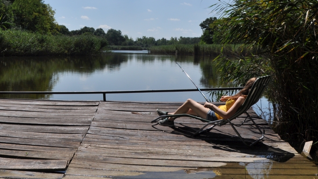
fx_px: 396
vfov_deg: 24.8
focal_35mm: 47
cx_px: 116
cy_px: 21
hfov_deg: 43.3
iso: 250
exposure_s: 1/640
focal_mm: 18
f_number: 13
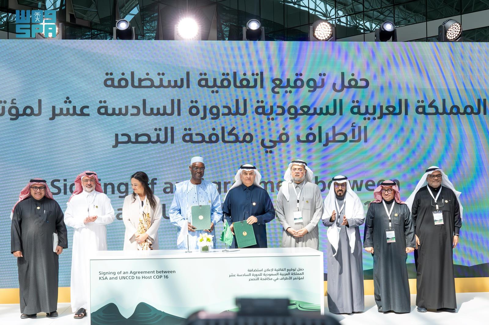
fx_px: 584
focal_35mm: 43
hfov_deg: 45.5
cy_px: 162
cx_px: 244
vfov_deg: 31.2
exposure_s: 1/320
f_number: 7.1
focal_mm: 29
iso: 1600
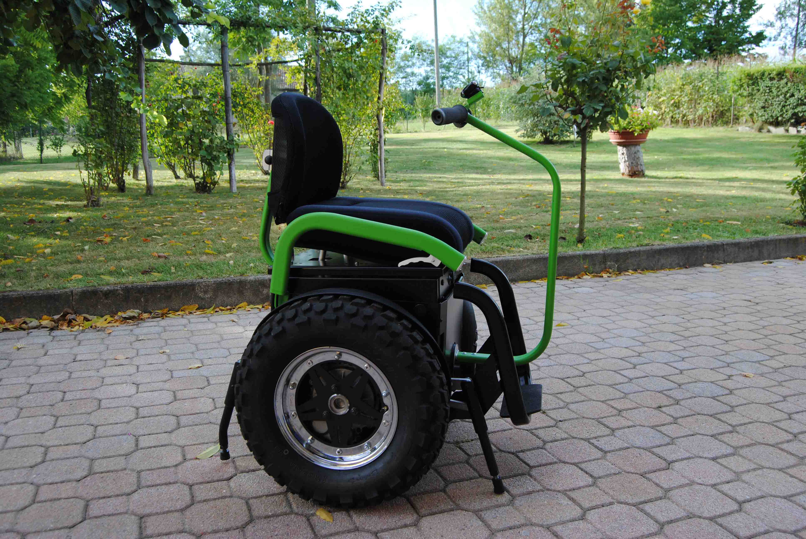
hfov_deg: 61.9
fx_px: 672
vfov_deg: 43.7
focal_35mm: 30
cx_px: 403
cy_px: 270
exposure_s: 1/125
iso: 140
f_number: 5.6
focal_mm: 20
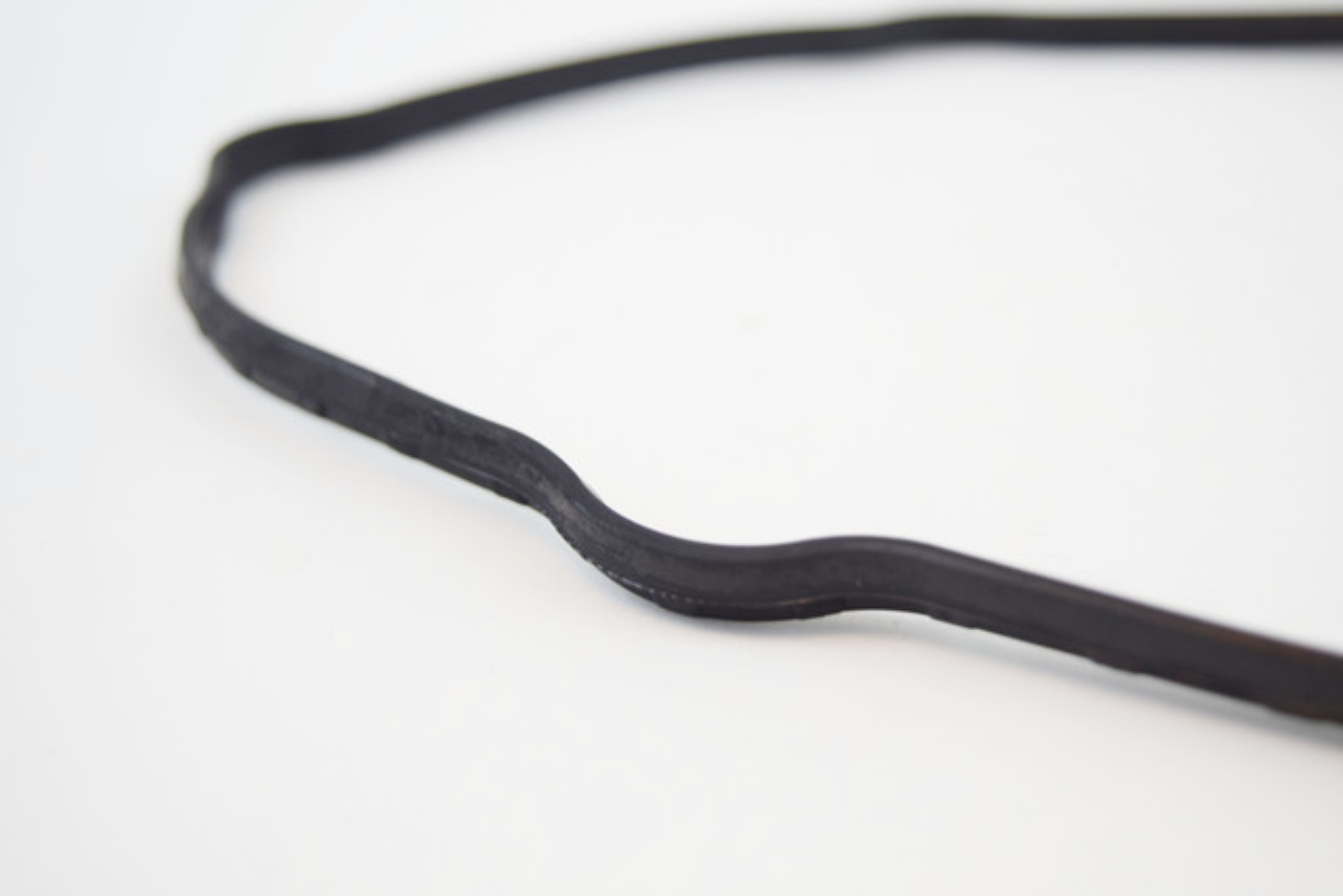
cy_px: 448
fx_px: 1959
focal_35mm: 52
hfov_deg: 37.8
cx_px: 672
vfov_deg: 25.8
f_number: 4.5
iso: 720
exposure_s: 1/60
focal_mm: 35
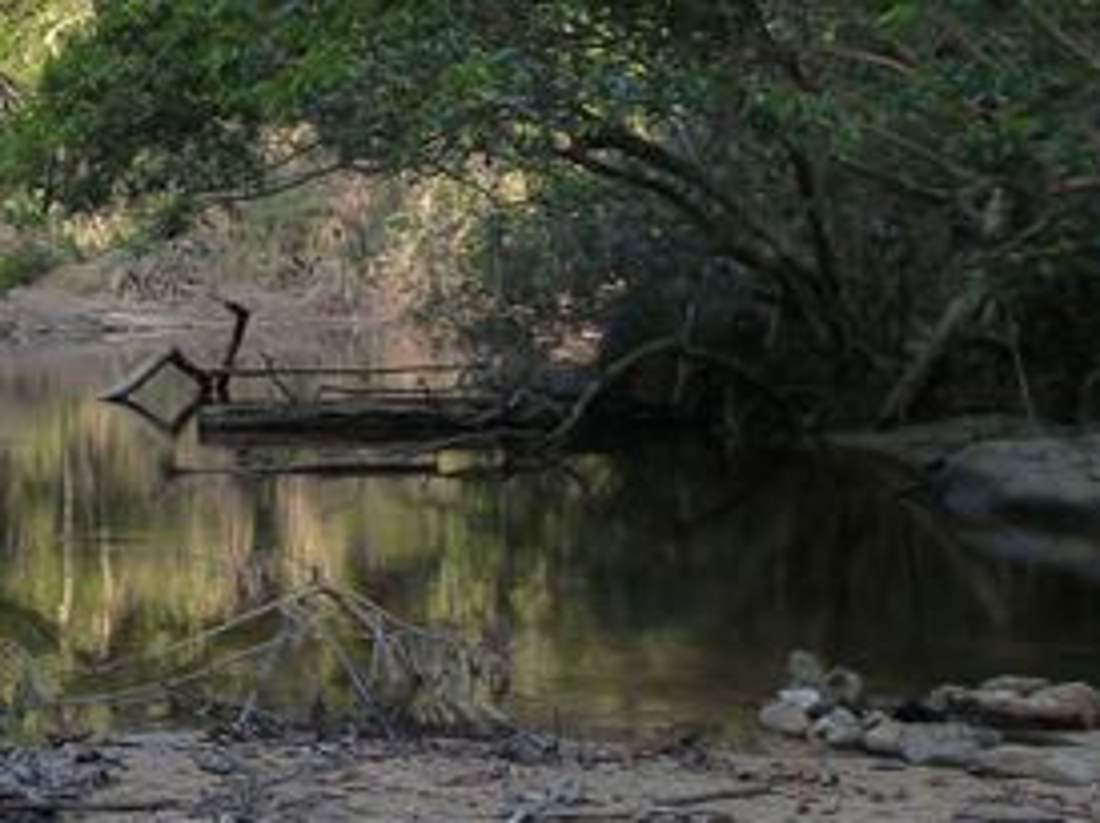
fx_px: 2318
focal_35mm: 73
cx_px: -450
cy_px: 177
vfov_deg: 19.9
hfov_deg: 22.8
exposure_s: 1/100
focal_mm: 4.5
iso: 160
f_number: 4
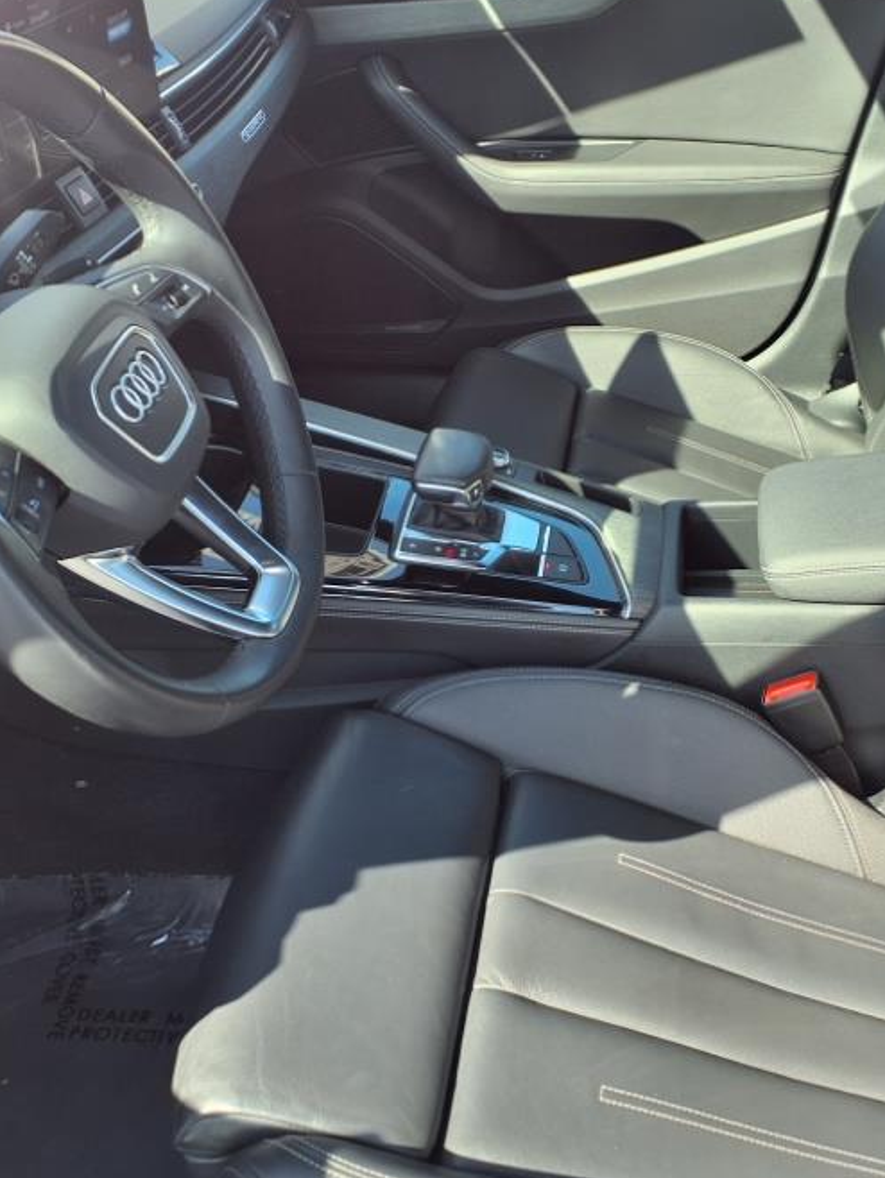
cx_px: 528
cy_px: 576
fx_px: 1431
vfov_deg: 44.8
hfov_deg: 34.3
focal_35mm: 42
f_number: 1.9
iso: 40
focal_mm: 3.58
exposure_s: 1/217
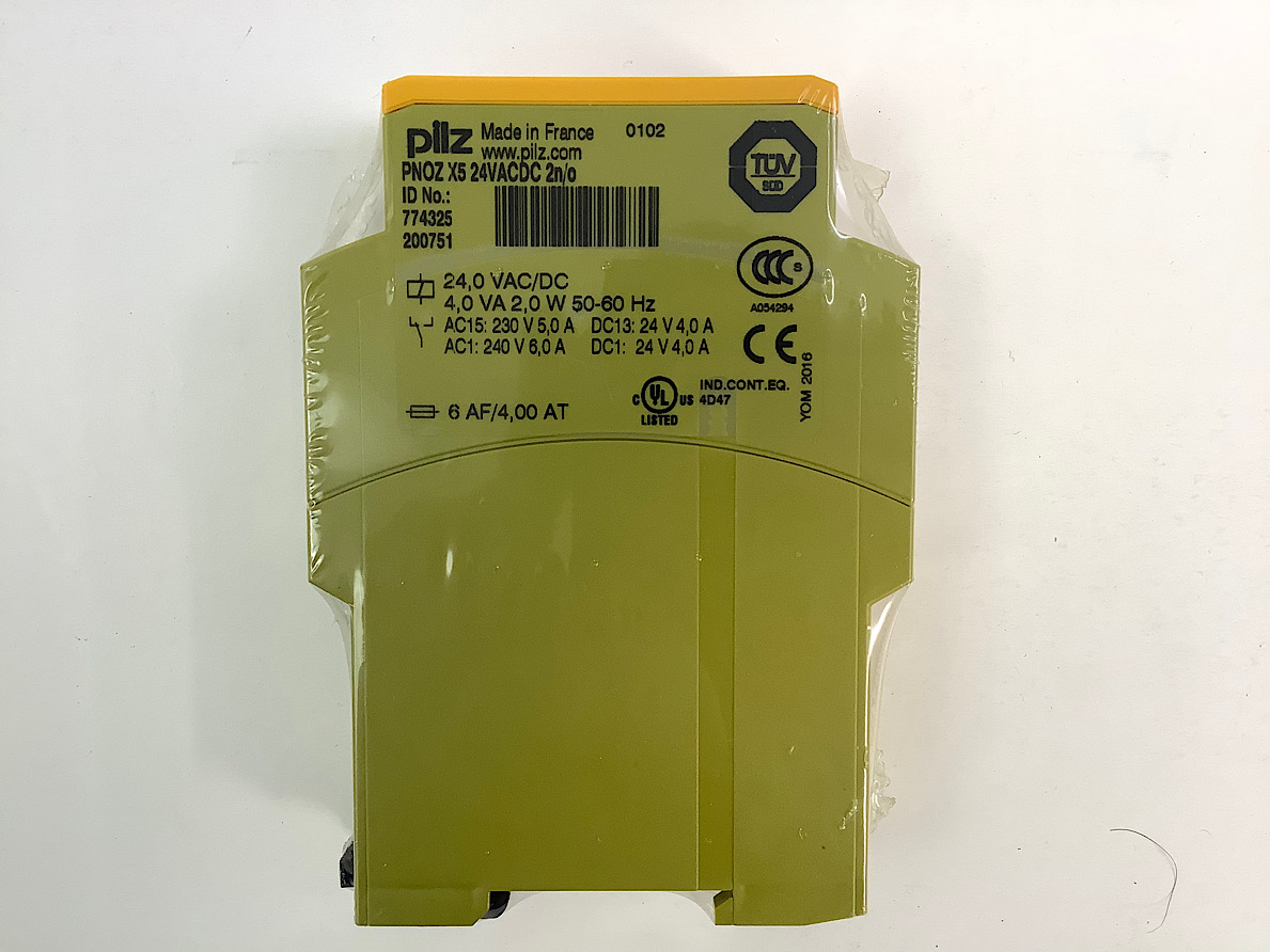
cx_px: 635
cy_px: 476
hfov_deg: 58.3
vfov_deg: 45.4
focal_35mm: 31
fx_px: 1137
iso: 64
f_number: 2.4
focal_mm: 3.3
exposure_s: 1/100
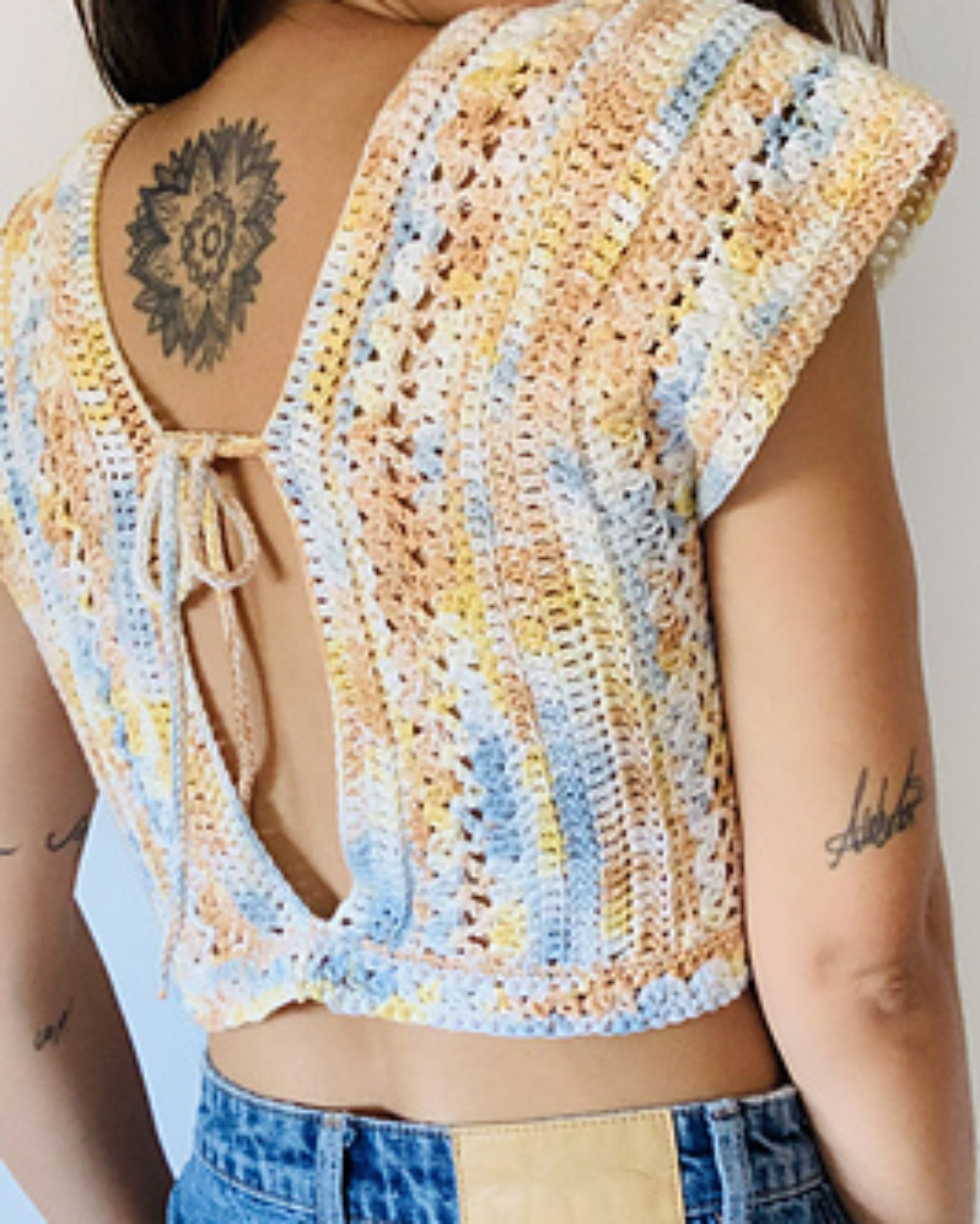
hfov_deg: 32.1
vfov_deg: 39.5
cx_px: 514
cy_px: 660
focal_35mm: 47
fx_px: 1702
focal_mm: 2.87
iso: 320
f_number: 2.2
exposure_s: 1/55
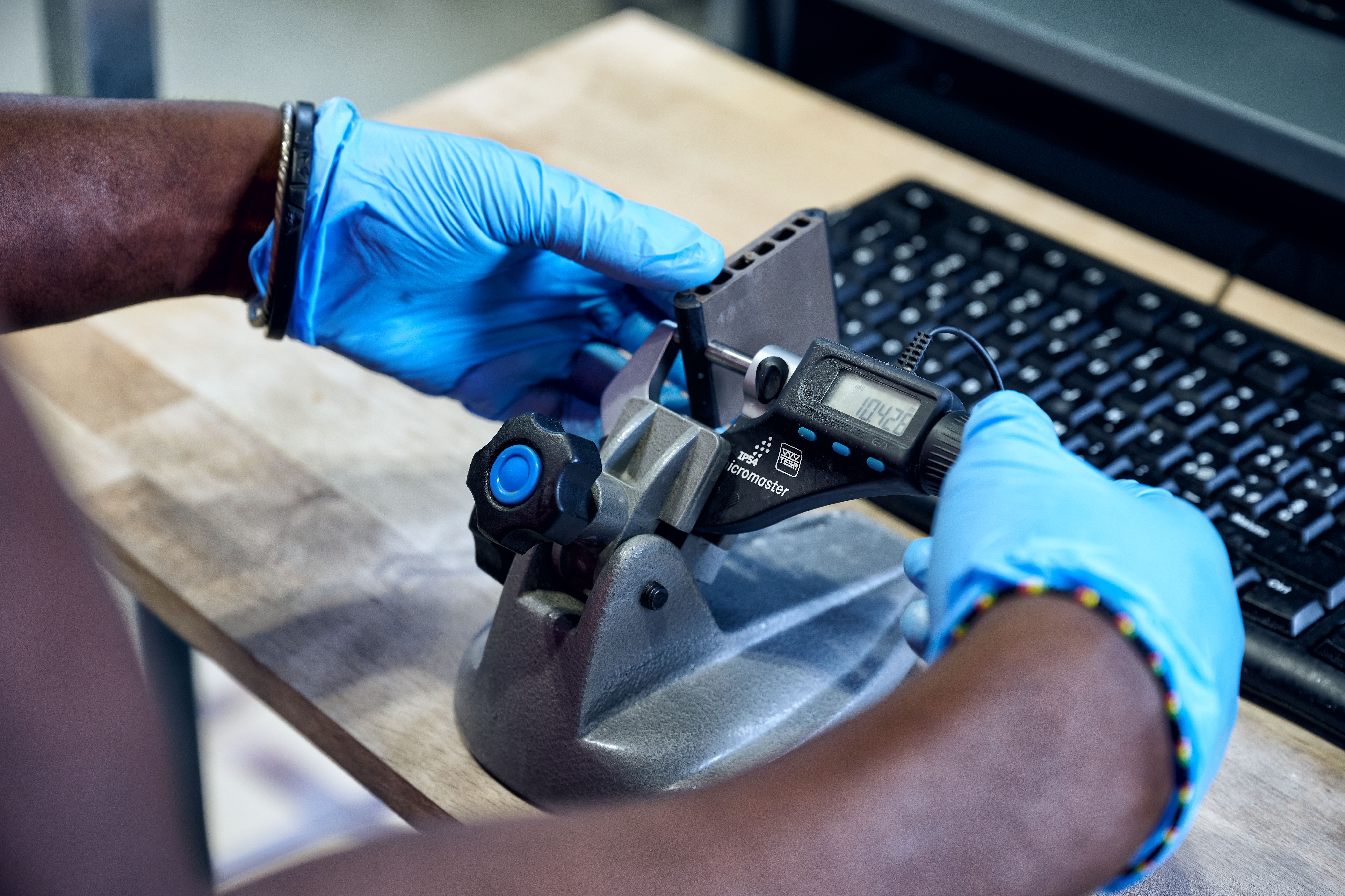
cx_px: 672
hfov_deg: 28.8
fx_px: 2615
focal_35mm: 70
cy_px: 448
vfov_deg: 19.5
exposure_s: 1/60
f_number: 4.8
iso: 560
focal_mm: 70
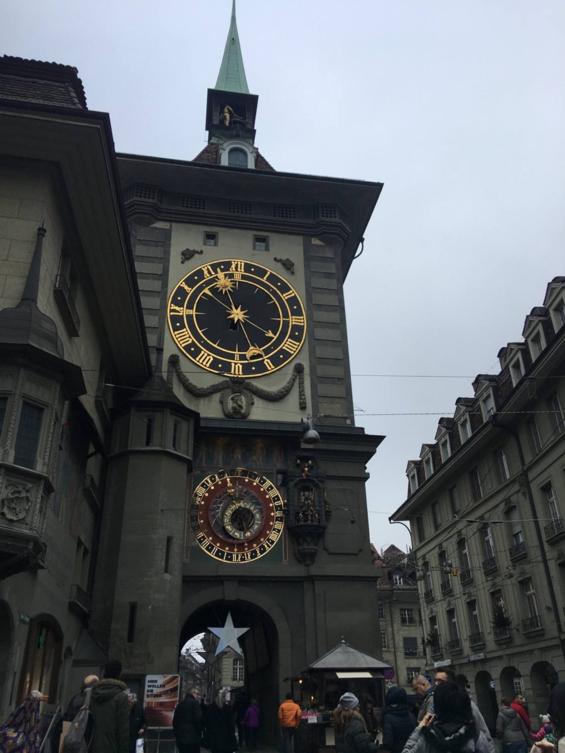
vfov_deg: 61.7
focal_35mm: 29
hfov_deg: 48.2
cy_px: 376
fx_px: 631
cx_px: 282
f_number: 2.2
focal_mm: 4.15
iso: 25
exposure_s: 1/469
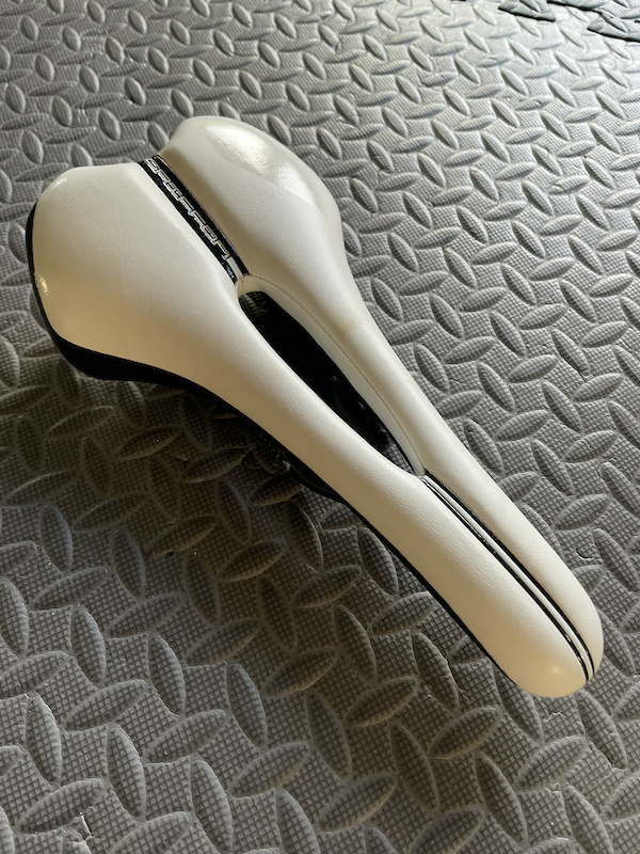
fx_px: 641
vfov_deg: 67.3
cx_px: 320
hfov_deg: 53.1
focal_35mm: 26
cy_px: 427
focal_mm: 4.2
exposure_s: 1/110
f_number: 1.6
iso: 125
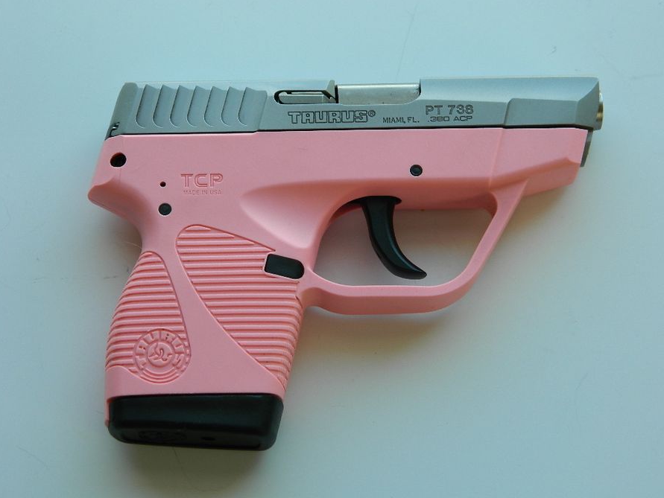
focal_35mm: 104
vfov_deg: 14.2
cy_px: 249
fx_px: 1996
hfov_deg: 18.9
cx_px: 332
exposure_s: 1/80
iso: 80
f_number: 4.5
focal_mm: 18.6
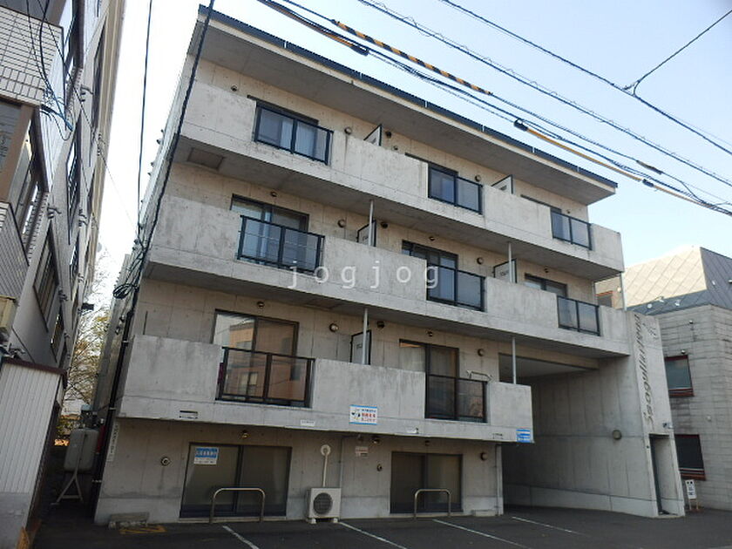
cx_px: 366
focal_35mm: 24
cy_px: 274
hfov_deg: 71.6
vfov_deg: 56.8
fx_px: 508
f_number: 3
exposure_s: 1/320
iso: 80
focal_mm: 4.2
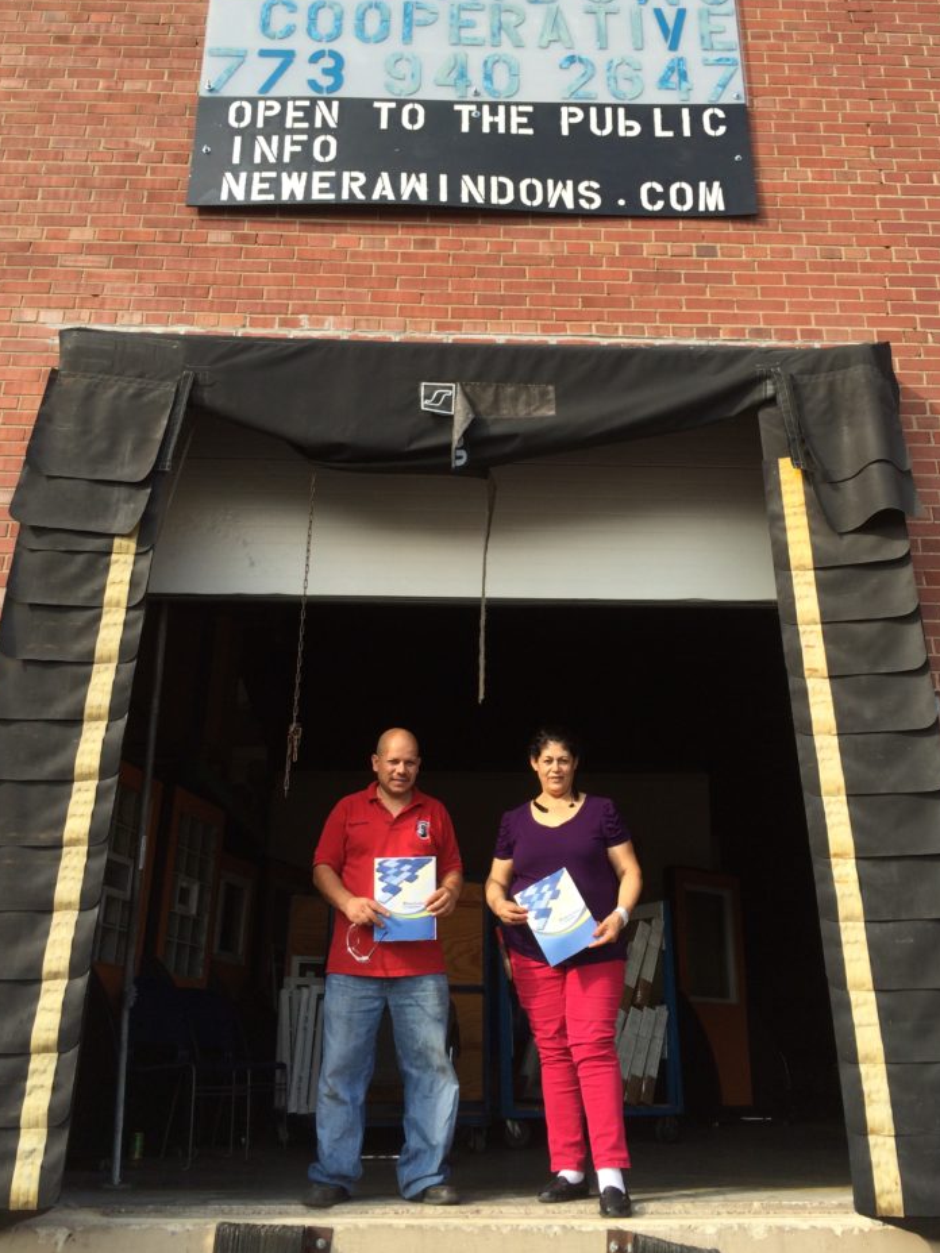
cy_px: 566
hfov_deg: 44.1
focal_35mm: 32
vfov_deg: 56.7
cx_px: 502
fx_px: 1159
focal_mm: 4.15
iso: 32
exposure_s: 1/651
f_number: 2.2
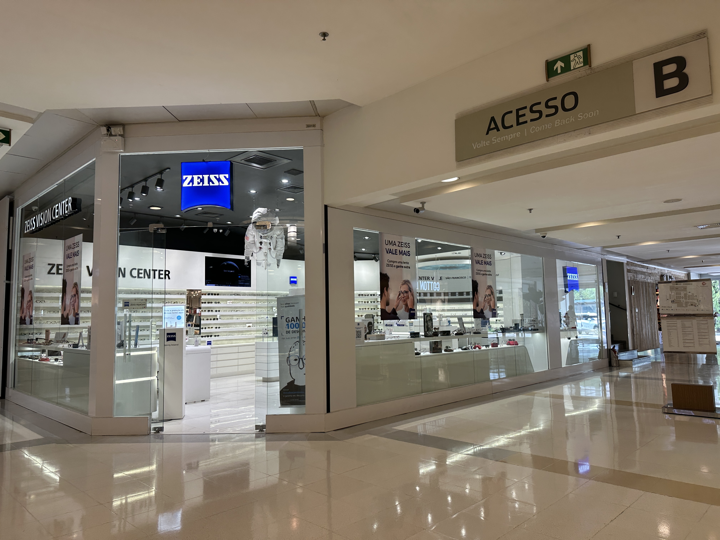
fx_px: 499
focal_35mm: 24
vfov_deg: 56.8
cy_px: 270
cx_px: 360
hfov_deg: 71.6
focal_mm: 6.86
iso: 64
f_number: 1.78
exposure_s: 1/120
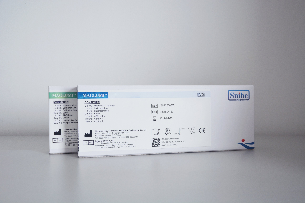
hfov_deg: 49.6
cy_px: 102
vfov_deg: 34.2
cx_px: 152
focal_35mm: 39
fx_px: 330
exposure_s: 1/80
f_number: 4.5
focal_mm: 26
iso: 400
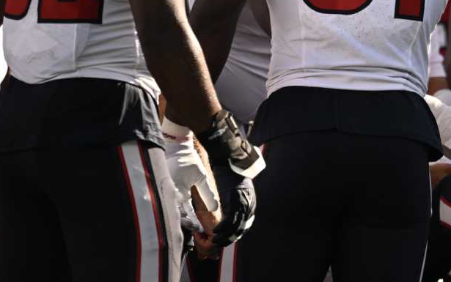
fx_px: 16687
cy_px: -80
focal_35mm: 1357
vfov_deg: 1.0
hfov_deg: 1.5
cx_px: 543
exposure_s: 1/2500
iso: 250
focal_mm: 400
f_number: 3.2
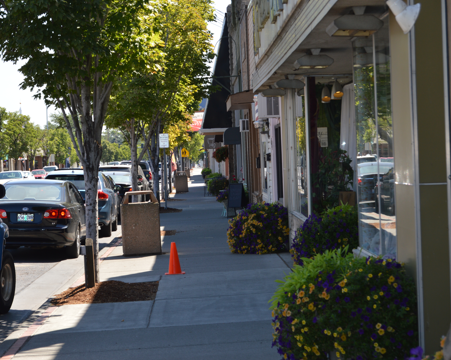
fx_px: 1410
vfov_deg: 14.6
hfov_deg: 18.2
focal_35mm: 106
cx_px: 195
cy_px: 156
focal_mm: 55
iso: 100
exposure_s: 1/200
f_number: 6.3
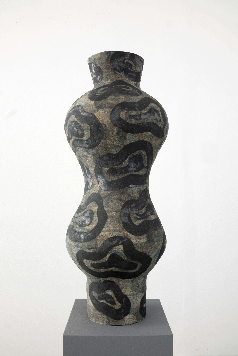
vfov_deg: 54.4
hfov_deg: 37.9
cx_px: 119
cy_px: 178
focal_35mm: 35
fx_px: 347
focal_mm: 35
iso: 200
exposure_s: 1
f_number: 22
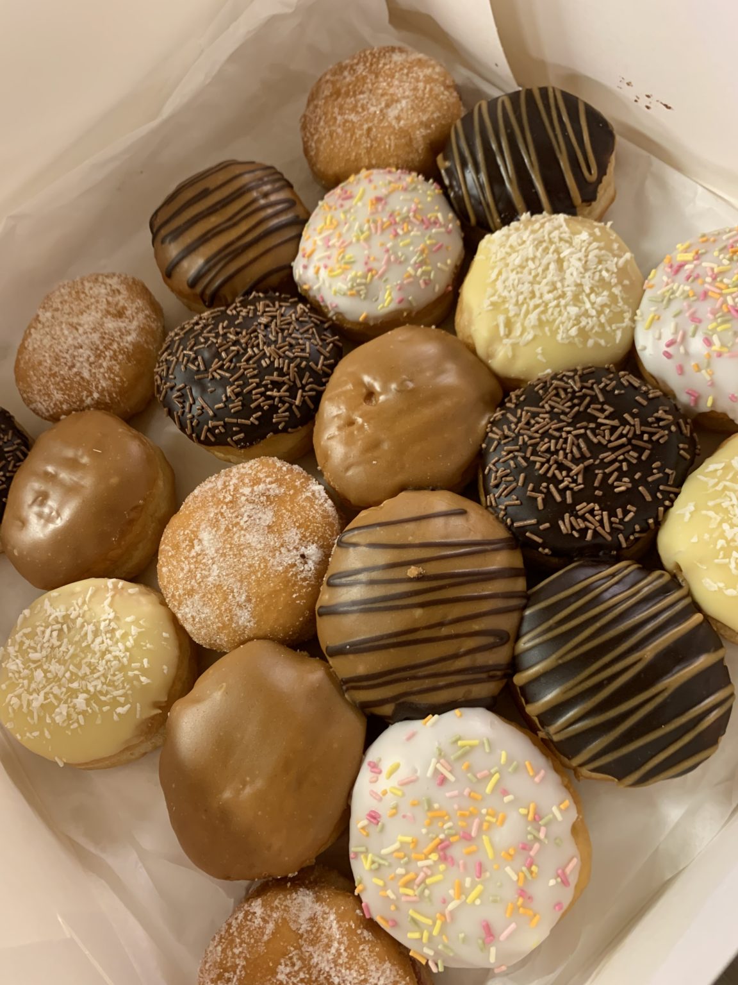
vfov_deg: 67.3
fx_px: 739
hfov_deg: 53.1
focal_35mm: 26
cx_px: 369
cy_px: 492
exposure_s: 1/50
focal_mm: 4.25
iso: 200
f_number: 1.8
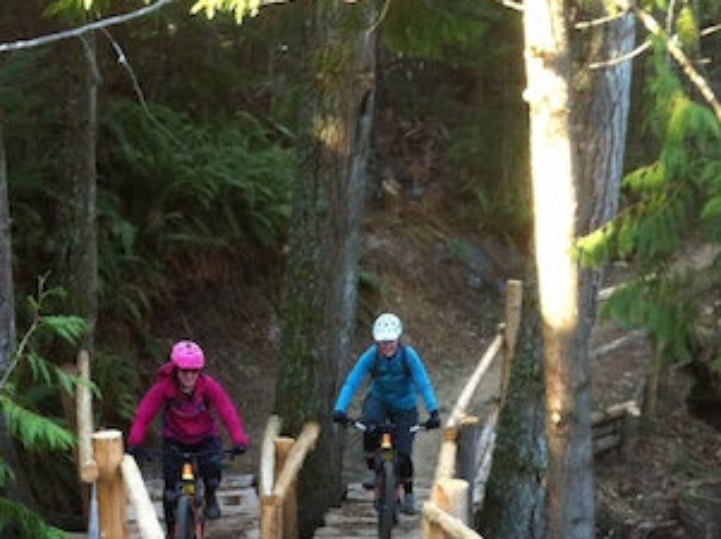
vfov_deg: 15.2
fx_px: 1935
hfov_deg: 21.0
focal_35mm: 93
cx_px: 479
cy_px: 683
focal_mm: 3.85
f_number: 2.8
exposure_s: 1/24
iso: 80
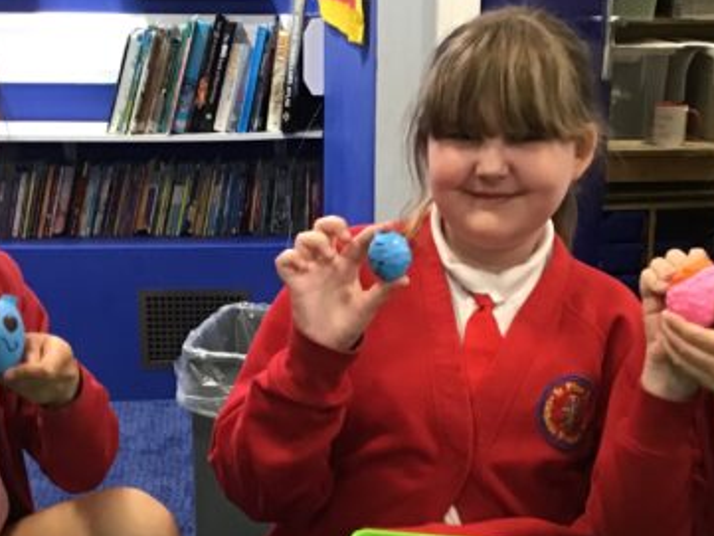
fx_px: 1362
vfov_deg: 21.8
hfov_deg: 29.4
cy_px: 481
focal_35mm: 66
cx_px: 356
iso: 160
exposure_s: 1/33
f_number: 2.4
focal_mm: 3.3
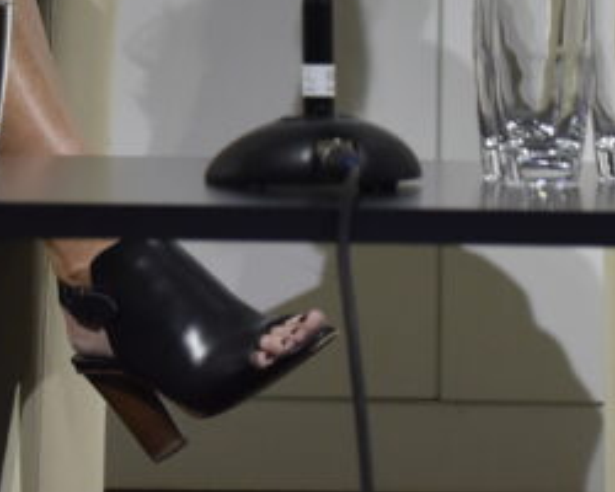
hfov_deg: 9.0
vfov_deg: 7.0
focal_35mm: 215
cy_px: -321
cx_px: 320
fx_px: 3913
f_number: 4
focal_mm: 56
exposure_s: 1/80
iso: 1600
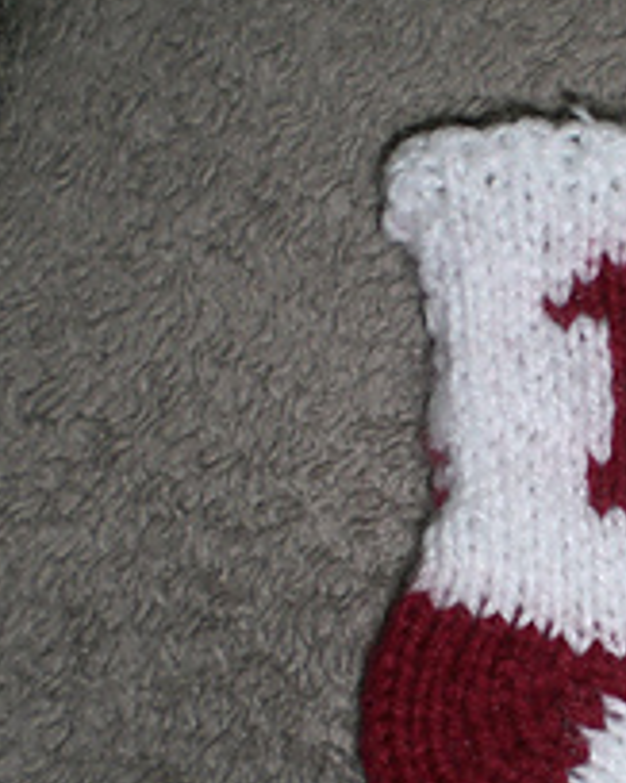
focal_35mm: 91
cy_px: 530
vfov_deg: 21.0
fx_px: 2109
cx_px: 628
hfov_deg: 16.5
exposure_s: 1/60
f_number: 3.1
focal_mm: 6.3
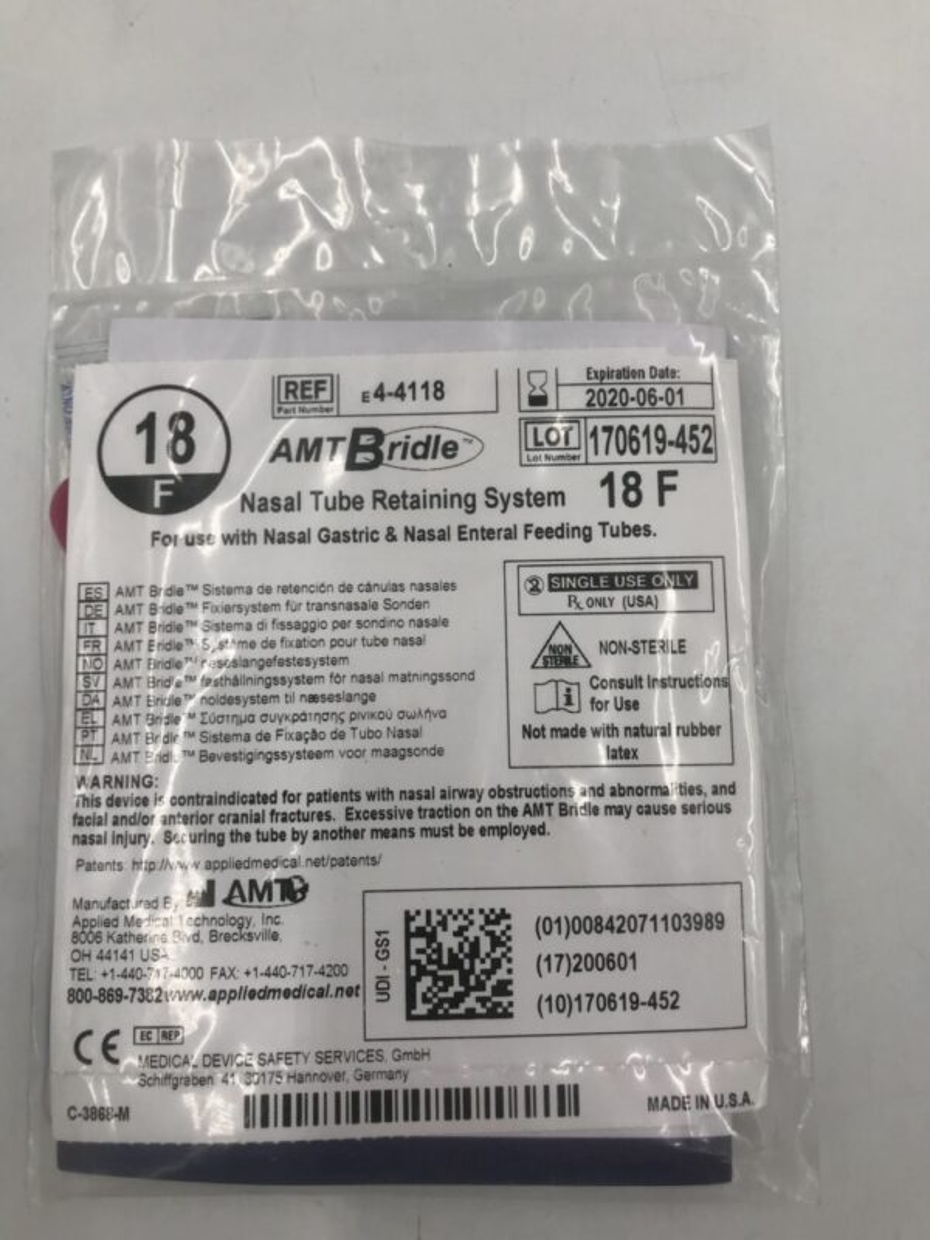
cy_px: 620
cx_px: 465
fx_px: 1003
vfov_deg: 63.4
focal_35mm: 28
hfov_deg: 49.7
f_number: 1.8
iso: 20
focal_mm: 3.99
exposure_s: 1/199
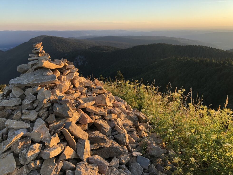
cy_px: 88
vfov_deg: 49.7
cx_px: 116
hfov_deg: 63.4
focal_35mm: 28
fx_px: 188
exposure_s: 1/120
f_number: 1.8
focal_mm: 3.99
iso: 25
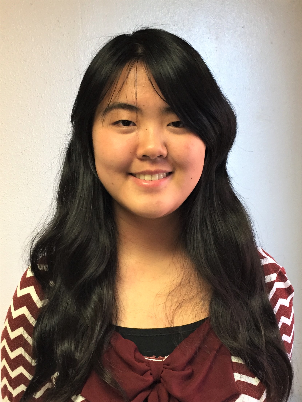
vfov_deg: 61.7
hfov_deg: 48.2
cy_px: 201
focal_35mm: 29
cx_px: 151
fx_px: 337
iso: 160
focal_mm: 4.15
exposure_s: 1/30
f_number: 2.2
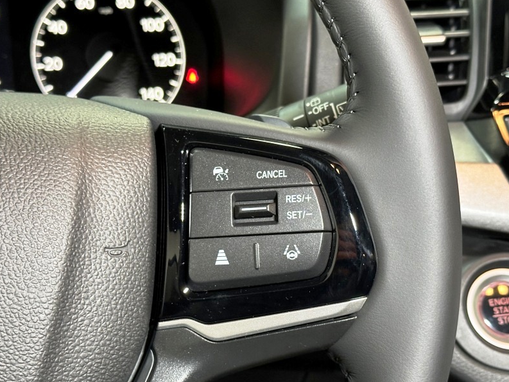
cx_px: 269
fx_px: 912
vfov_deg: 23.6
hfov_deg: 31.2
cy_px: 230
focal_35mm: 62
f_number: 1.78
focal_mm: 6.86
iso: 500
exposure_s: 1/30
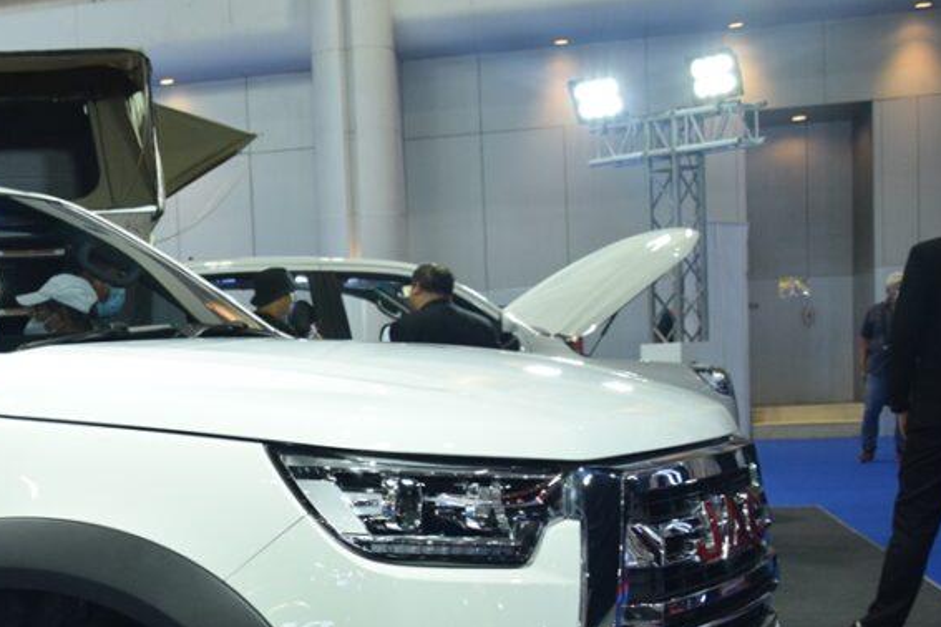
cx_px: -75
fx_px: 1594
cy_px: 518
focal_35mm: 61
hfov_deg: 29.8
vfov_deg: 21.9
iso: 800
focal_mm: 18
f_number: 4.5
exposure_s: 1/125
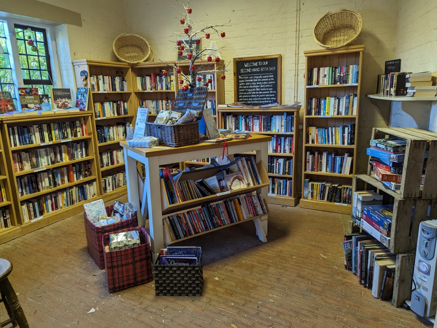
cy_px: 164
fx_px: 303
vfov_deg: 56.8
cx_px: 218
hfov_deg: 71.6
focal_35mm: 24
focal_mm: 6.81
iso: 578
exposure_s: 1/186
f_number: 1.85
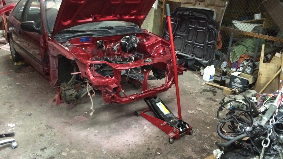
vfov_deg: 36.7
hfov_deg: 61.0
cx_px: 142
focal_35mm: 32
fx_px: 240
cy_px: 74
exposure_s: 1/17
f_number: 2.2
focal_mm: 4.15
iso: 500
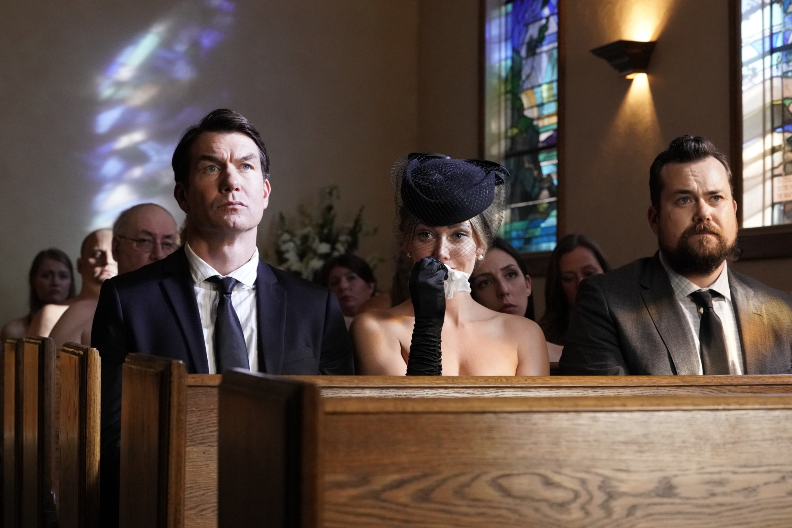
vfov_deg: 18.2
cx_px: 396
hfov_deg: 27.0
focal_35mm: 75
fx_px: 1650
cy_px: 264
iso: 8000
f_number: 6.3
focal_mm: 75
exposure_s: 1/200
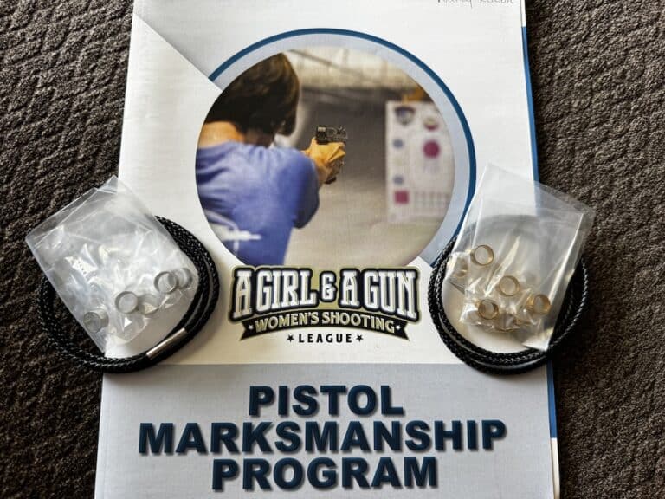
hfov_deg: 71.6
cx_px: 332
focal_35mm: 24
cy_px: 250
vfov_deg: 56.8
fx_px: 461
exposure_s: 1/60
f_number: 1.78
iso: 160
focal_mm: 6.76
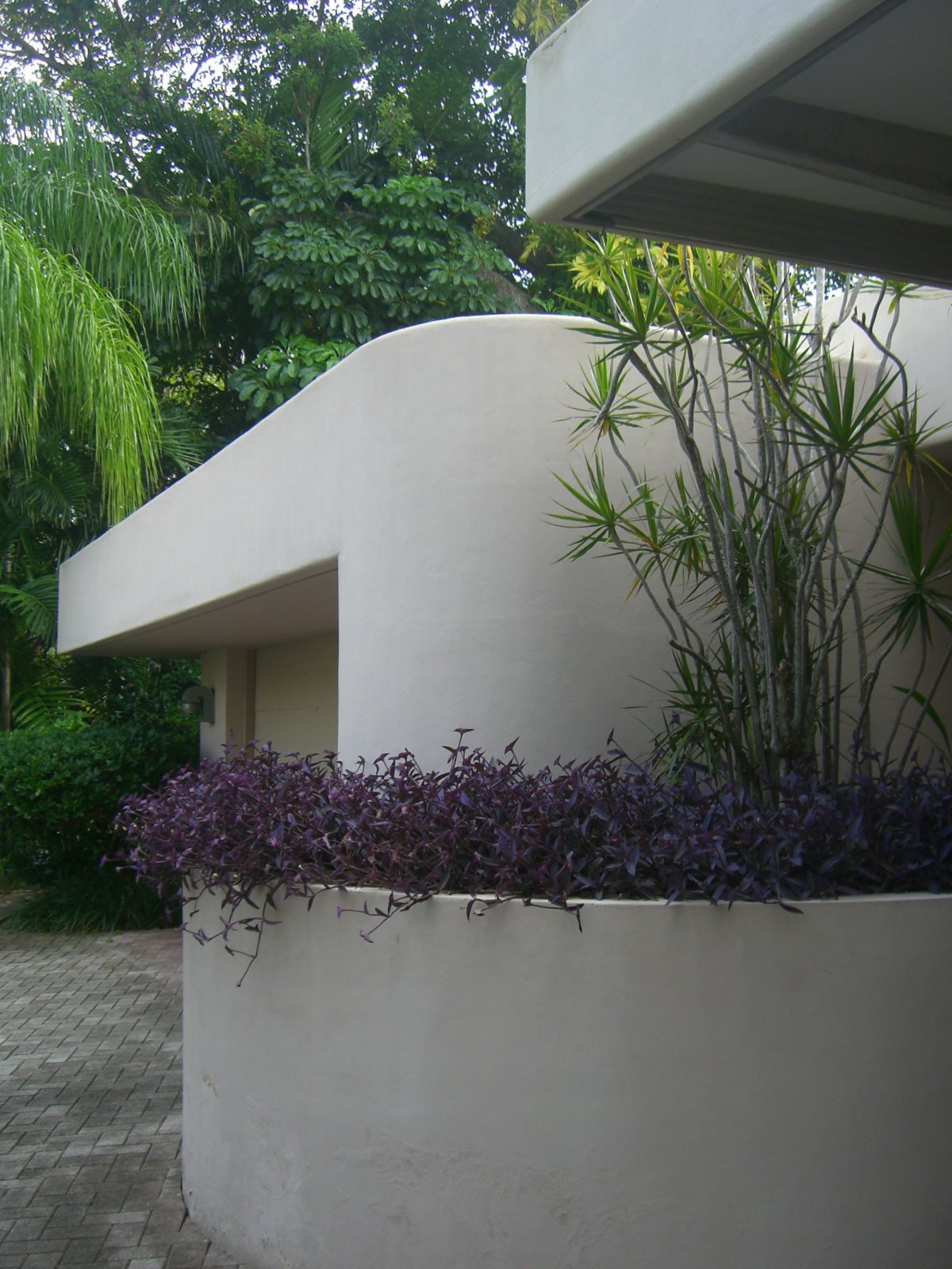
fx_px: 1393
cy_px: 634
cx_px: 476
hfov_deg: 37.7
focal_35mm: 38
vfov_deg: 49.0
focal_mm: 6.2
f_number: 2.7
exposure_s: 1/200
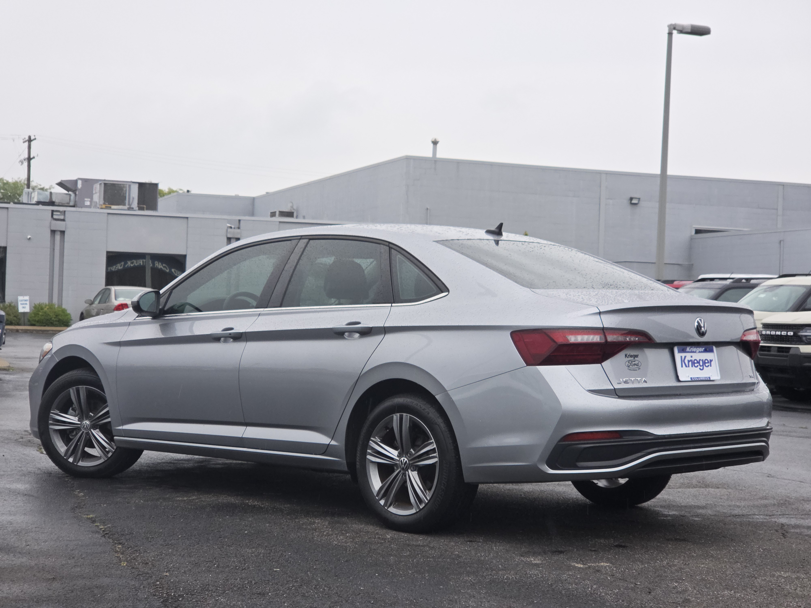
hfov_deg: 28.2
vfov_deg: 21.3
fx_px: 1617
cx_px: 406
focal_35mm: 69
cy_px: 304
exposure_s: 1/254
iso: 25
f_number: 2.4
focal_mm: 7
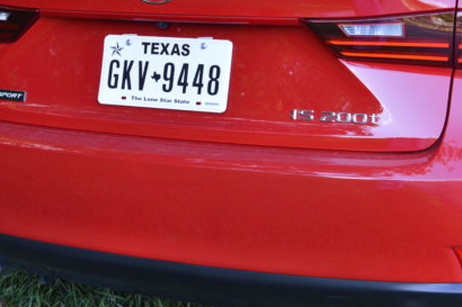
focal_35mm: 73
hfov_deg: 27.7
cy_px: 148
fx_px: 936
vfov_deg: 18.7
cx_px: 230
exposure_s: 1/100
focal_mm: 26
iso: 400
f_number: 5.6
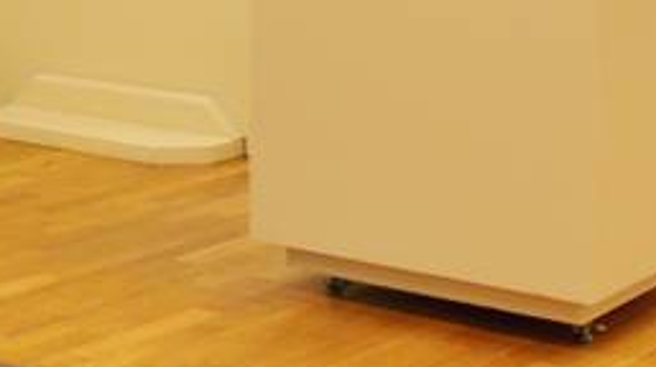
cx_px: -143
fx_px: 1964
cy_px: -147
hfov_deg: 18.0
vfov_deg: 10.4
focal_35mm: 113
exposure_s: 1/30
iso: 800
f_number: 4
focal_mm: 18
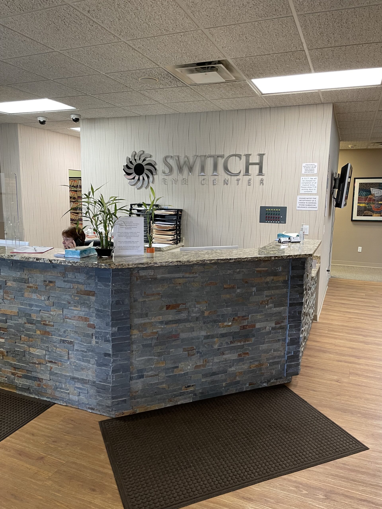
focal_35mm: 26
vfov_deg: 67.3
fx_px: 383
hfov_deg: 53.1
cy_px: 254
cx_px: 191
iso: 250
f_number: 1.6
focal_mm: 4.2
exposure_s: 1/60
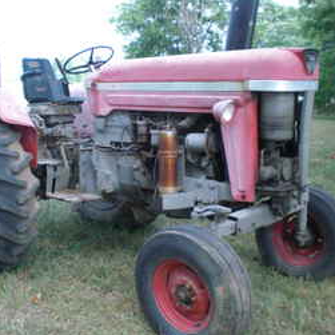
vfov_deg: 36.8
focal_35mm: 46
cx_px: 117
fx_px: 504
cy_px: 171
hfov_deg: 36.5
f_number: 3.1
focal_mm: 6.3
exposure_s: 1/125
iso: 200
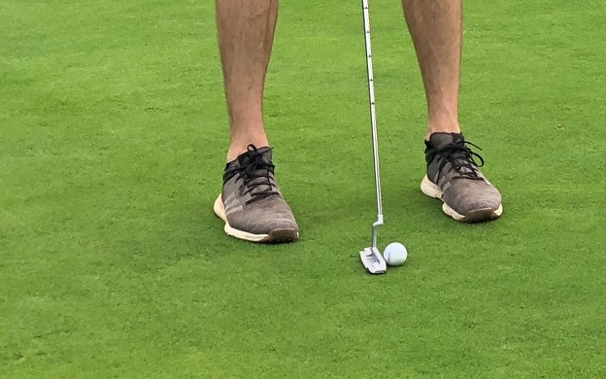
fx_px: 2940
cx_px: 737
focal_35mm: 178
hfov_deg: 11.5
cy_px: -272
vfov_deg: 7.2
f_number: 2.4
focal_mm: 6
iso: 16
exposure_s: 1/168
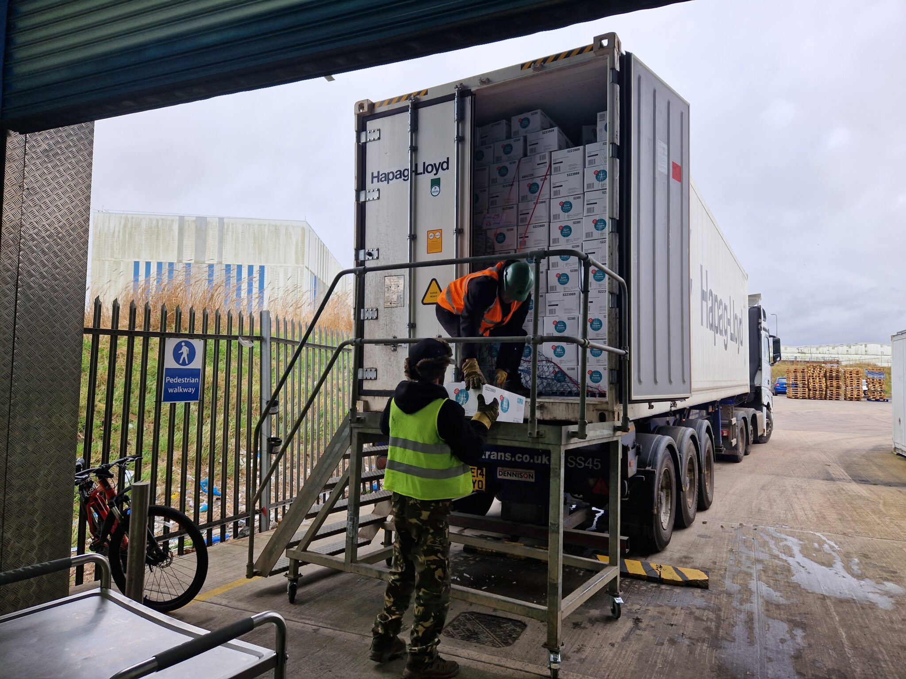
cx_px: 453
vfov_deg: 58.9
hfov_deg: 73.9
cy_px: 340
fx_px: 602
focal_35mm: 23
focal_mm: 5.4
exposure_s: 1/180
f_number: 1.8
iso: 50
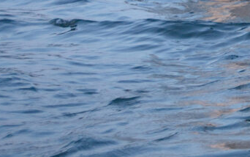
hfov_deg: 9.1
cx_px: 761
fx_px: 1247
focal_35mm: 183
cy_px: -311
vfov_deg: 6.5
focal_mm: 24
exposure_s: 1/250
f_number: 2.8
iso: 320
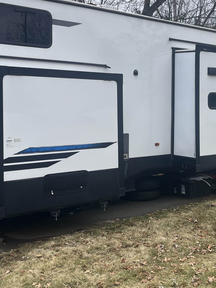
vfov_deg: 38.7
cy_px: 111
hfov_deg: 29.5
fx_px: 408
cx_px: 139
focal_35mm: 49
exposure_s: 1/1212
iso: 50
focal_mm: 5.1
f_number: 1.6
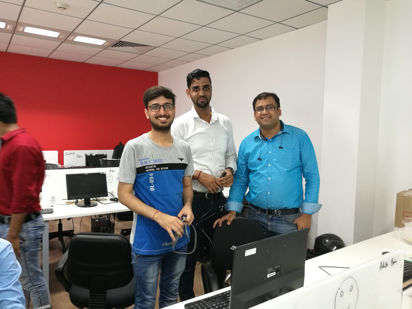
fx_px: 321
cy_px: 154
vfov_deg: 51.4
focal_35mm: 27
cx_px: 206
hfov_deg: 65.3
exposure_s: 1/33.3
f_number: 2.2
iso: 250
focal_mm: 4.5
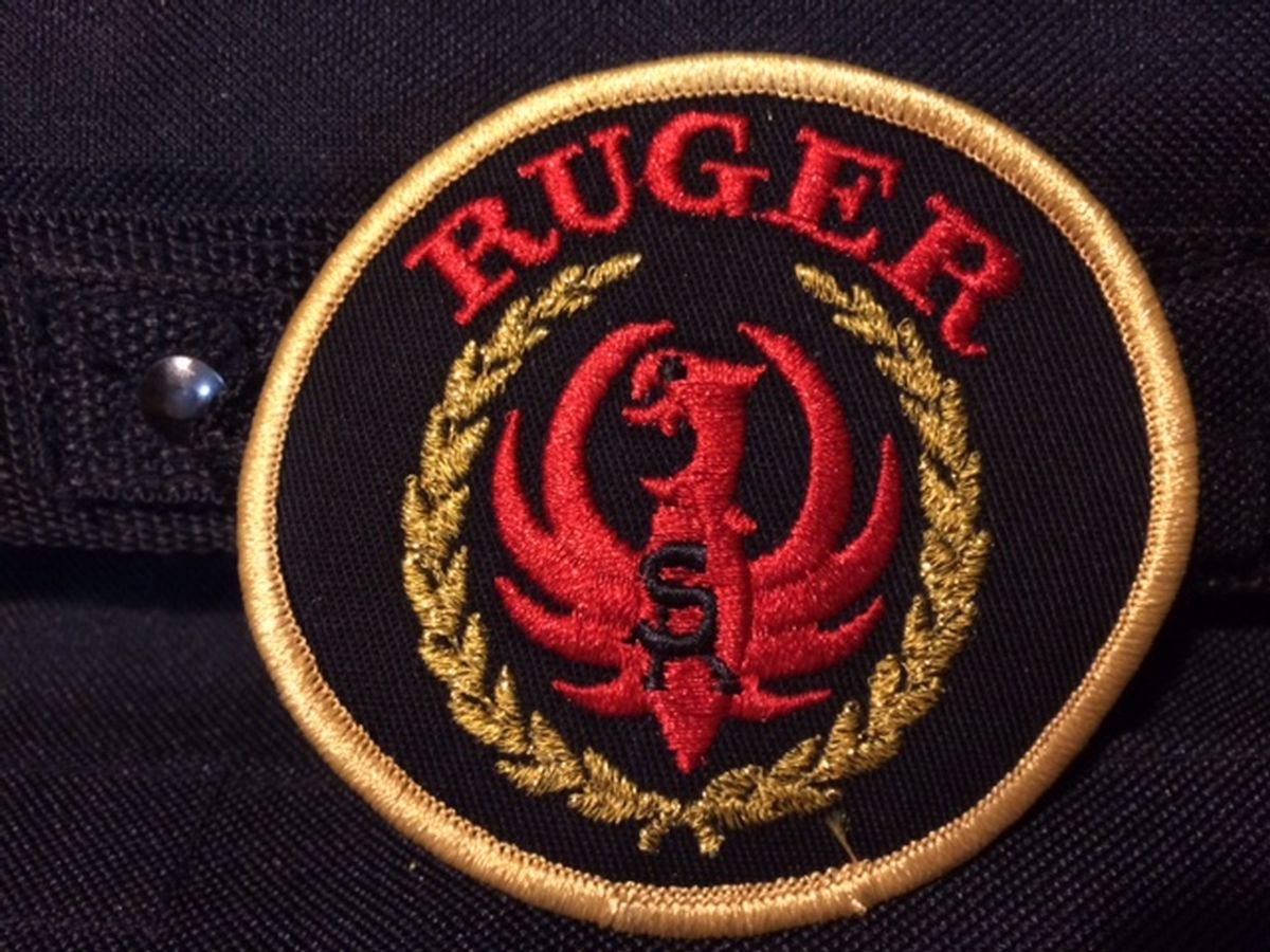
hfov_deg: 61.7
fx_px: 1064
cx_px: 635
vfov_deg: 48.2
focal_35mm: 29
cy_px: 476
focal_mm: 4.15
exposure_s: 1/17
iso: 320
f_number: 2.2
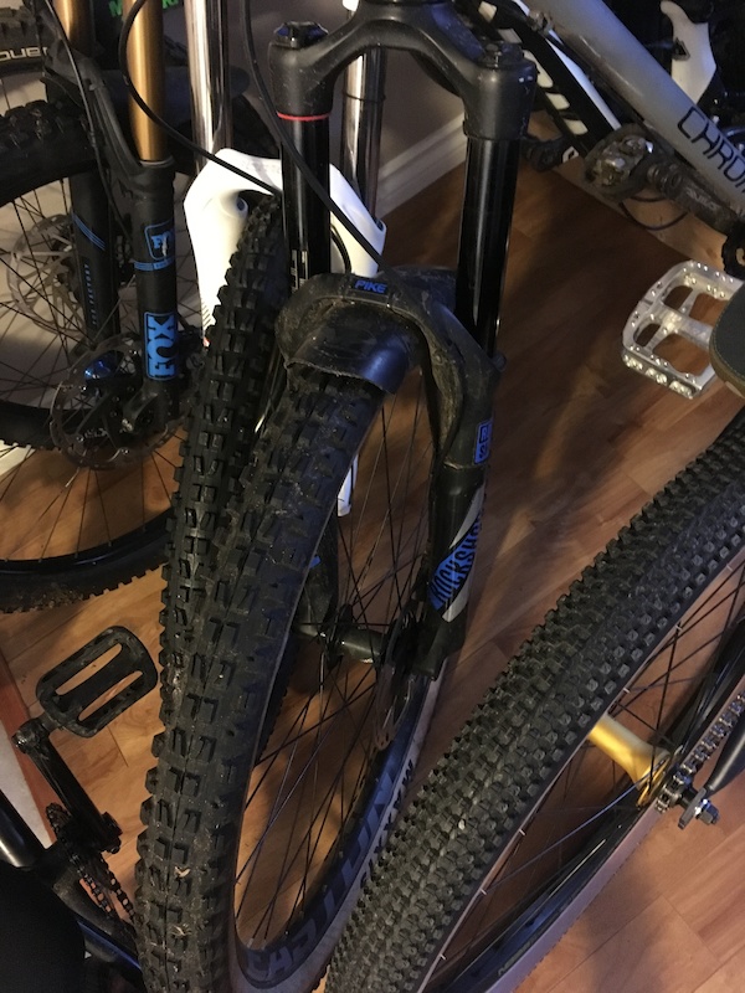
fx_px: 832
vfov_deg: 61.7
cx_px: 372
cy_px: 496
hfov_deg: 48.2
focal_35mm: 29
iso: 640
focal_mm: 4.15
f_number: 2.2
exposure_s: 1/15
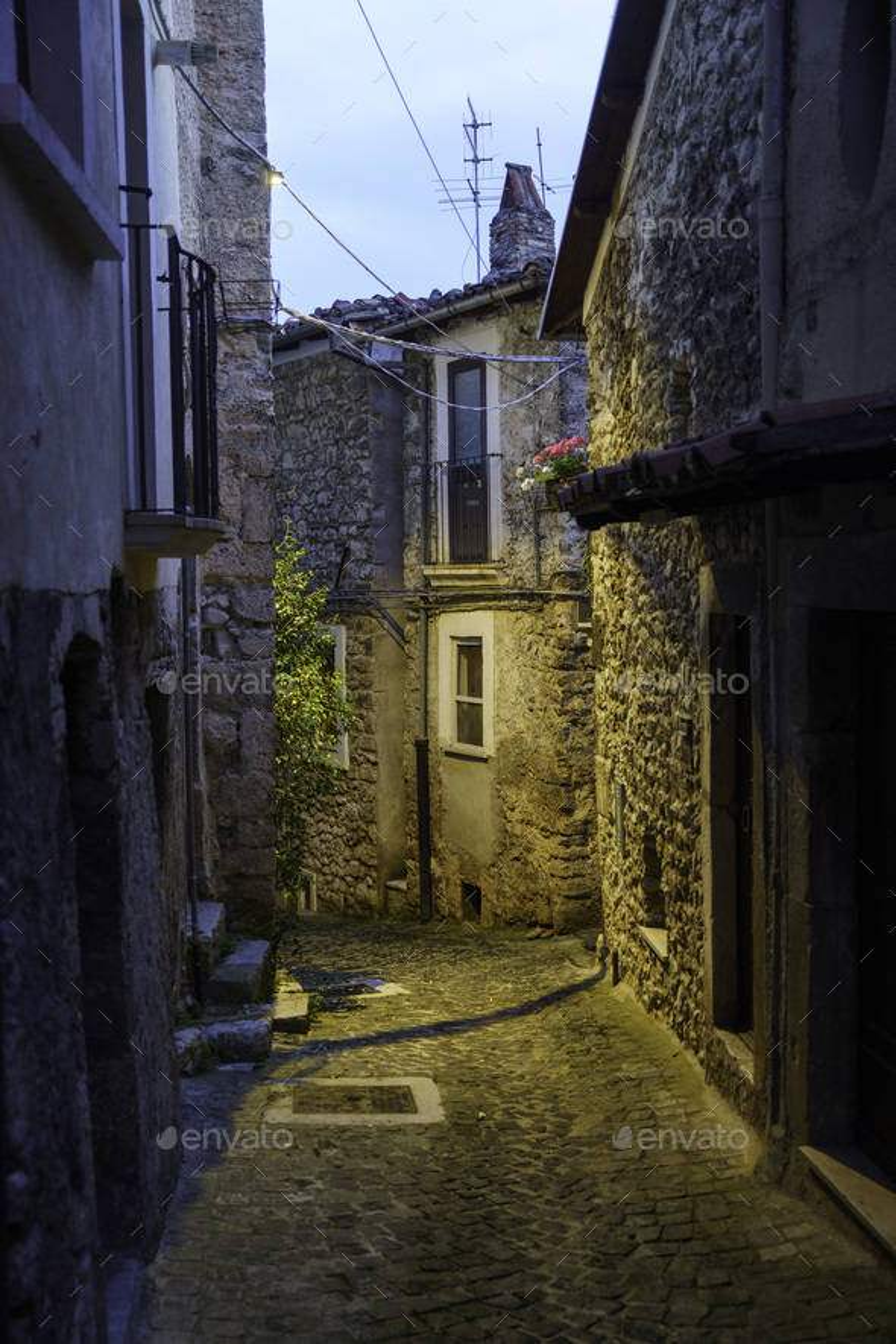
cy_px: 672
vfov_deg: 47.7
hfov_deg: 32.9
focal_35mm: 41
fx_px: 1519
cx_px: 448
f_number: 2.8
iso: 1600
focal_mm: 40.7
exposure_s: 1/50
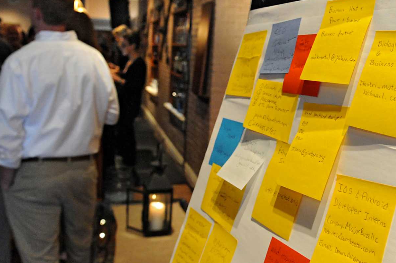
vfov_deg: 32.4
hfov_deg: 46.9
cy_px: 96
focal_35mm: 41
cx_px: 252
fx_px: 451
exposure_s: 1/80
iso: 6400
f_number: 5.6
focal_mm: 24
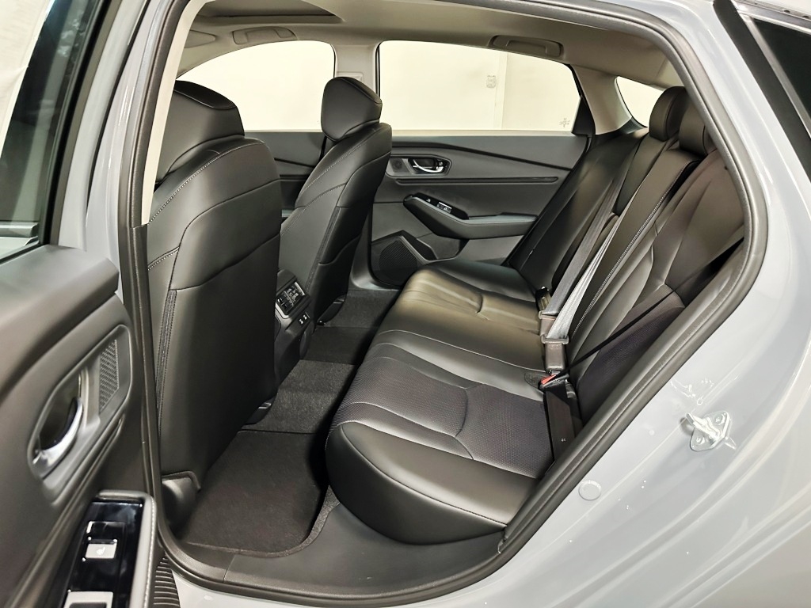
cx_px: 406
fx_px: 562
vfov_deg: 56.8
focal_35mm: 24
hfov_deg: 71.6
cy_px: 304
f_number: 1.78
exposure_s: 1/40
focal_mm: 6.86
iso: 1000
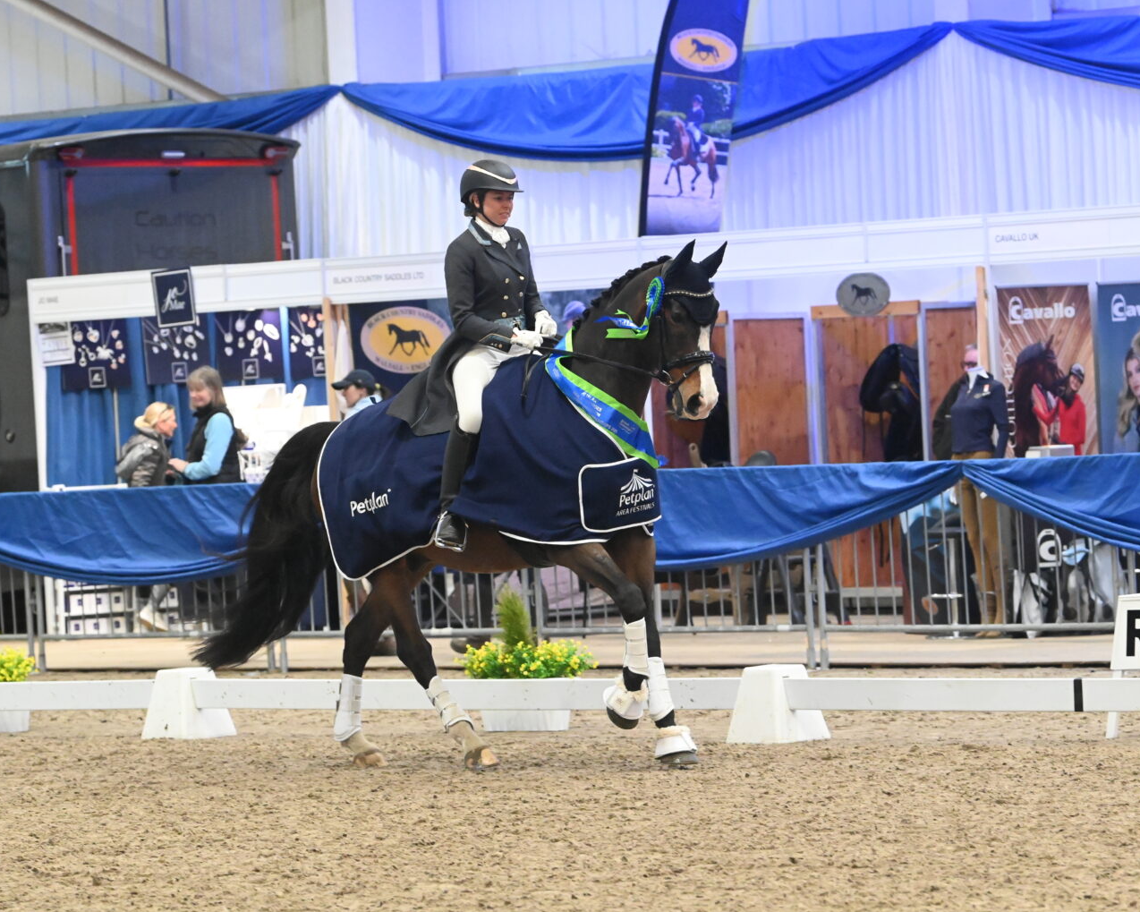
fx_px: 6680
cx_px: 593
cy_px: 457
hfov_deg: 9.8
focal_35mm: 198
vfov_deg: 7.8
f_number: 6.3
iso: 20000
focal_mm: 175
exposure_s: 1/640
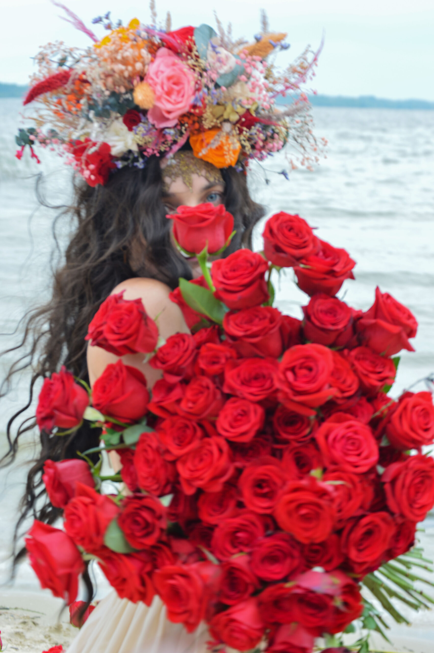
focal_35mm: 82
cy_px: 326
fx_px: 1495
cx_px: 217
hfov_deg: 16.5
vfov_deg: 24.6
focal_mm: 55
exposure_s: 1/5
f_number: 5.6
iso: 100
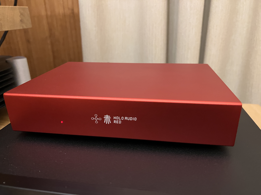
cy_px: 98
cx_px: 130
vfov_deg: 53.1
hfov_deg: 67.3
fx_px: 196
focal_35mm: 26
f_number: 1.5
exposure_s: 1/33
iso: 500
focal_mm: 5.7
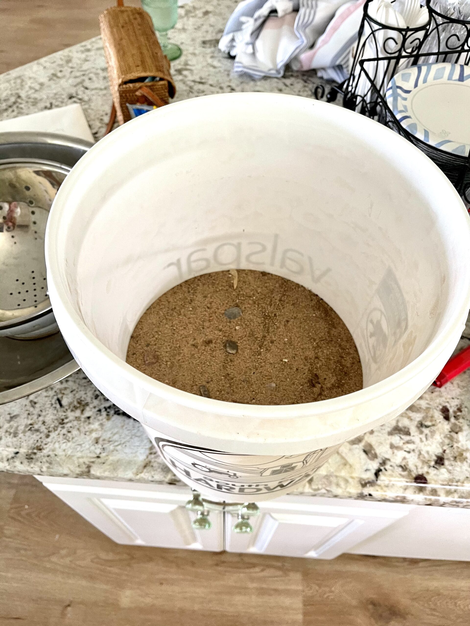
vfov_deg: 67.3
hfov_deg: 53.1
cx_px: 235
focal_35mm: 26
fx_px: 471
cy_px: 313
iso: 160
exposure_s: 1/60
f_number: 1.6
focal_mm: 5.1
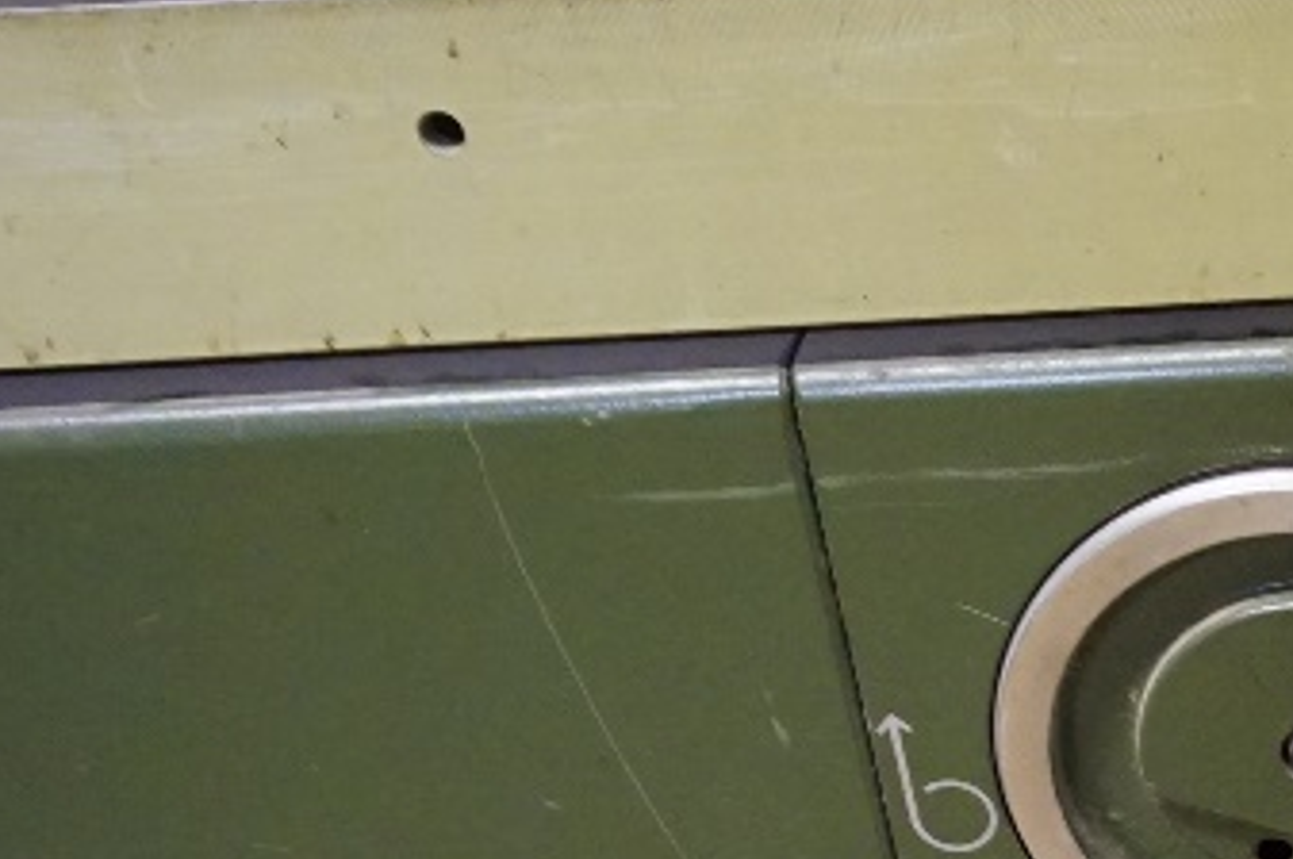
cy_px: 769
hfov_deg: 24.5
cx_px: 1638
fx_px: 2619
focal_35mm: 73
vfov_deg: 18.3
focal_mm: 16
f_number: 3.5
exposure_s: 1/40
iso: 3200
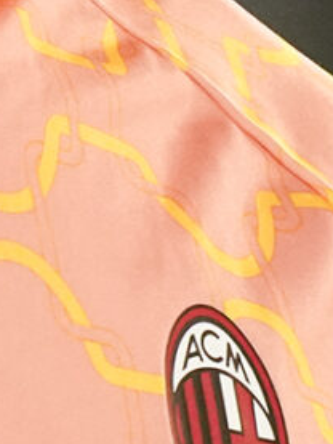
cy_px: -100
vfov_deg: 0.5
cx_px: 528
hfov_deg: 0.3
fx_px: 54624
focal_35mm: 4262
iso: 6400
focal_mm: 600
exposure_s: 1/1250
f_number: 6.3
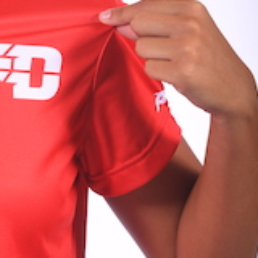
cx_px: -101
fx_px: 5793
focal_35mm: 687
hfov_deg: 2.5
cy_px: 18
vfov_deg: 2.6
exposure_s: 1/250
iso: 200
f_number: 8
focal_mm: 185
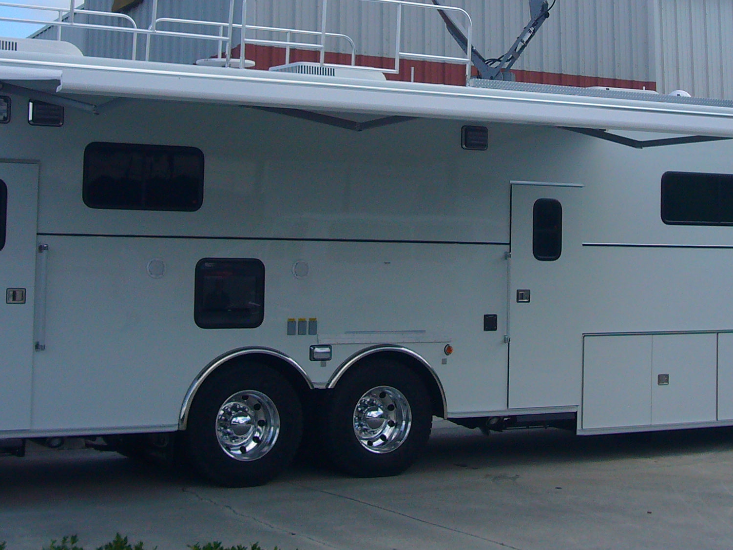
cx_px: 390
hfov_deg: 26.7
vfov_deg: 20.0
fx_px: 1546
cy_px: 112
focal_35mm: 73
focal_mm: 6.4
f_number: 6.3
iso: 80
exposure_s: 1/250
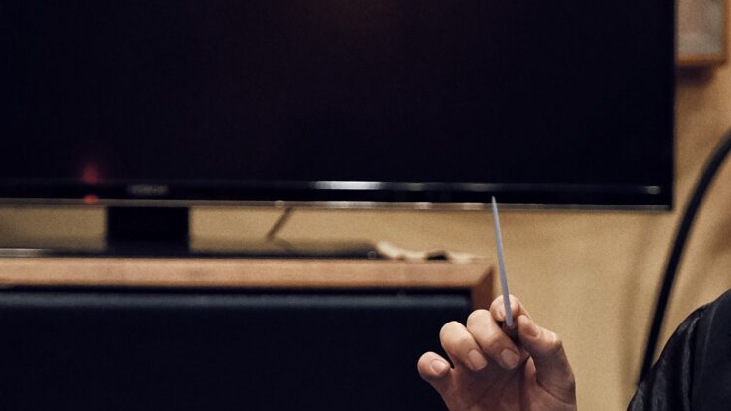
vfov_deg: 3.0
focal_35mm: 404
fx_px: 7831
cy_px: 300
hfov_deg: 5.3
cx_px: 476
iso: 2500
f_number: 2.8
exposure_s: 1/250
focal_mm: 74.4
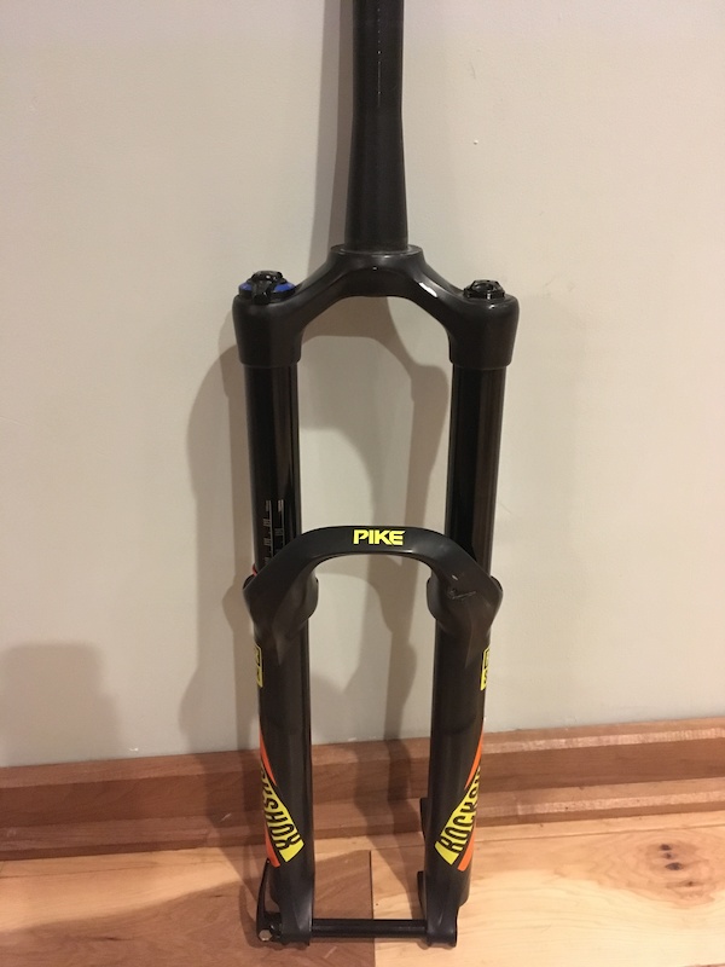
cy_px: 484
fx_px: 810
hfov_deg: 48.2
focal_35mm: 29
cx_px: 362
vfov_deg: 61.7
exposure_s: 1/15
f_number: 2.2
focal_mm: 4.15
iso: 320
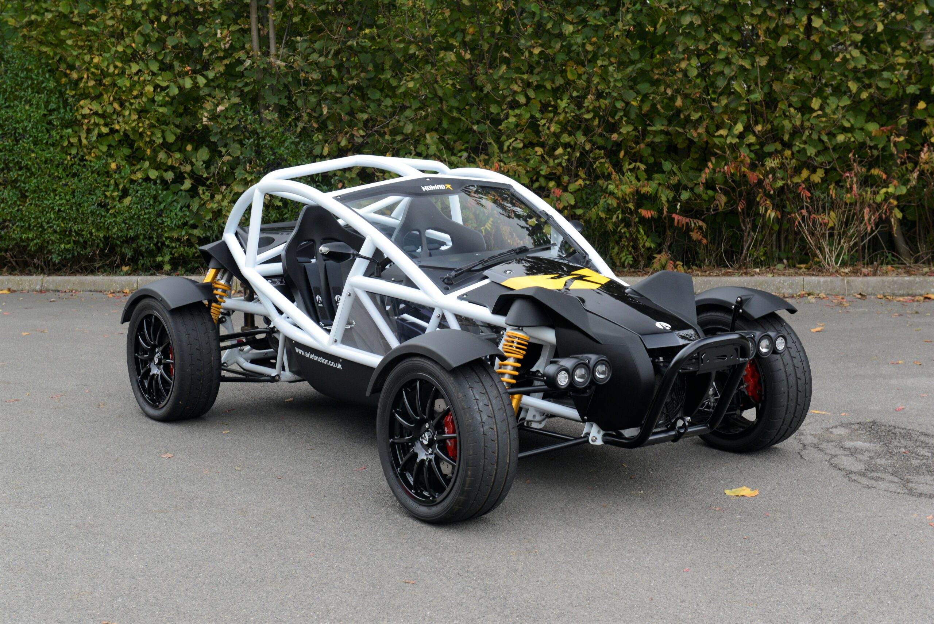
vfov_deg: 27.0
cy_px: 312
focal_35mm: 50
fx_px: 1298
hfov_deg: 39.6
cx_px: 467
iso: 800
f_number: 6.3
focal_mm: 50
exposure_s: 1/80
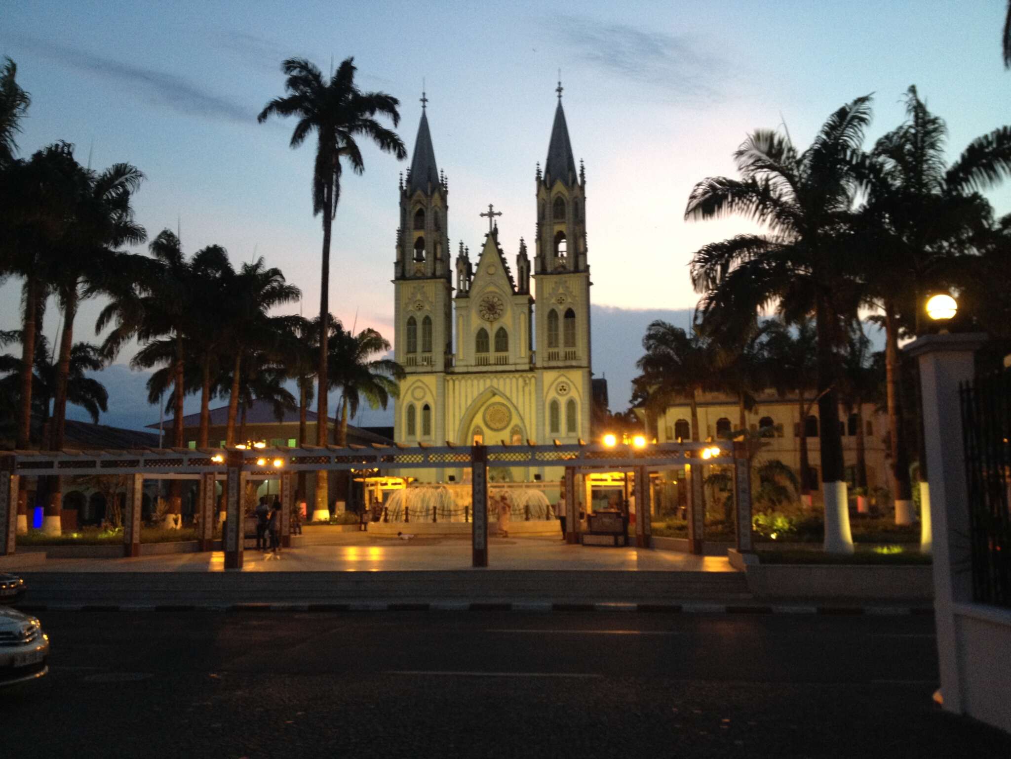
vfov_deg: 40.7
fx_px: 1022
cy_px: 380
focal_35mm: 35
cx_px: 506
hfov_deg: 52.6
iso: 160
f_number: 2.4
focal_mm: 4.28
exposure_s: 1/20
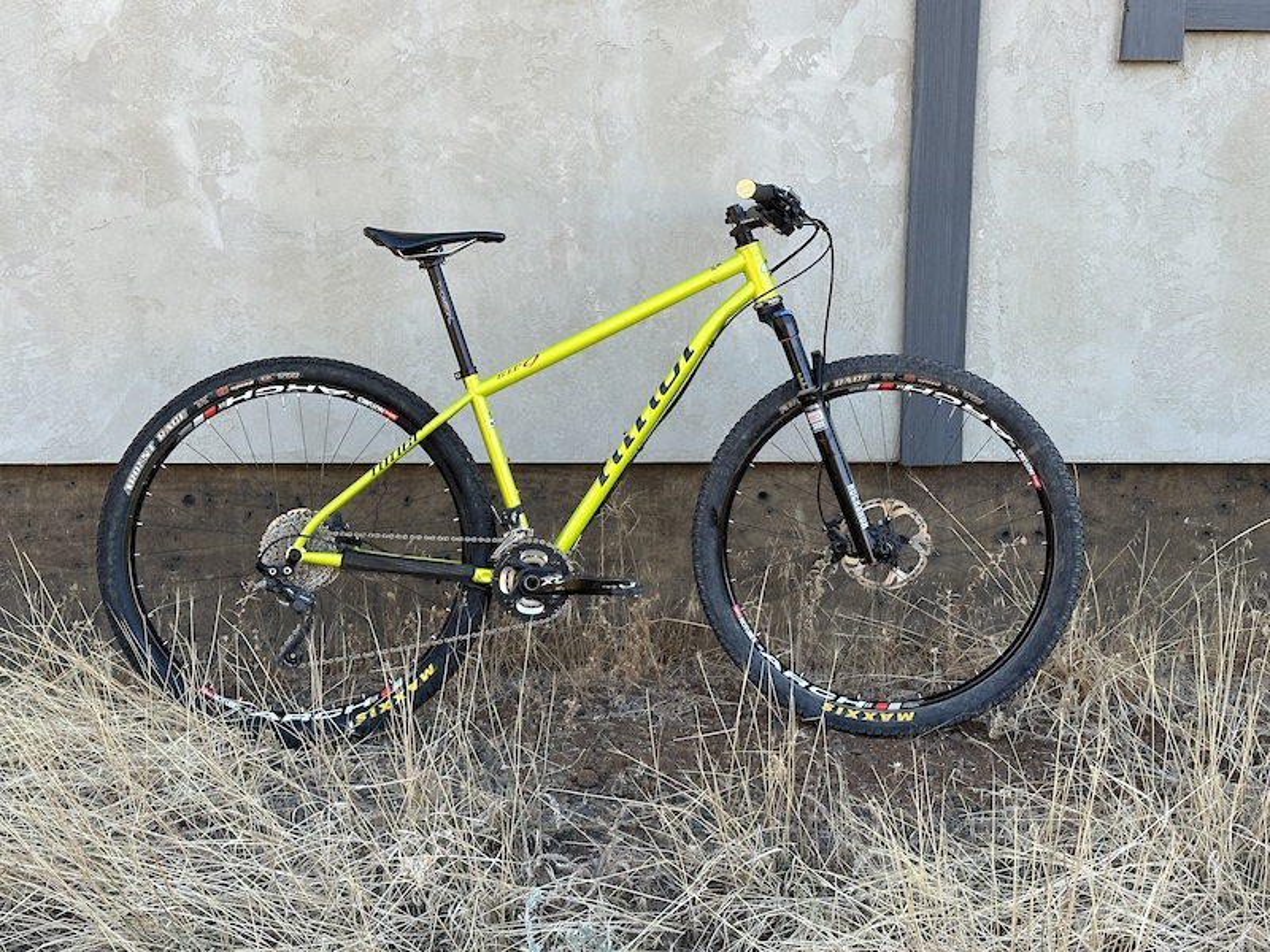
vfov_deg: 30.3
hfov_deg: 39.7
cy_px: 476
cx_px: 635
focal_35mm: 48
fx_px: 1761
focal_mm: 6.86
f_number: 1.78
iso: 50
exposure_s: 1/205
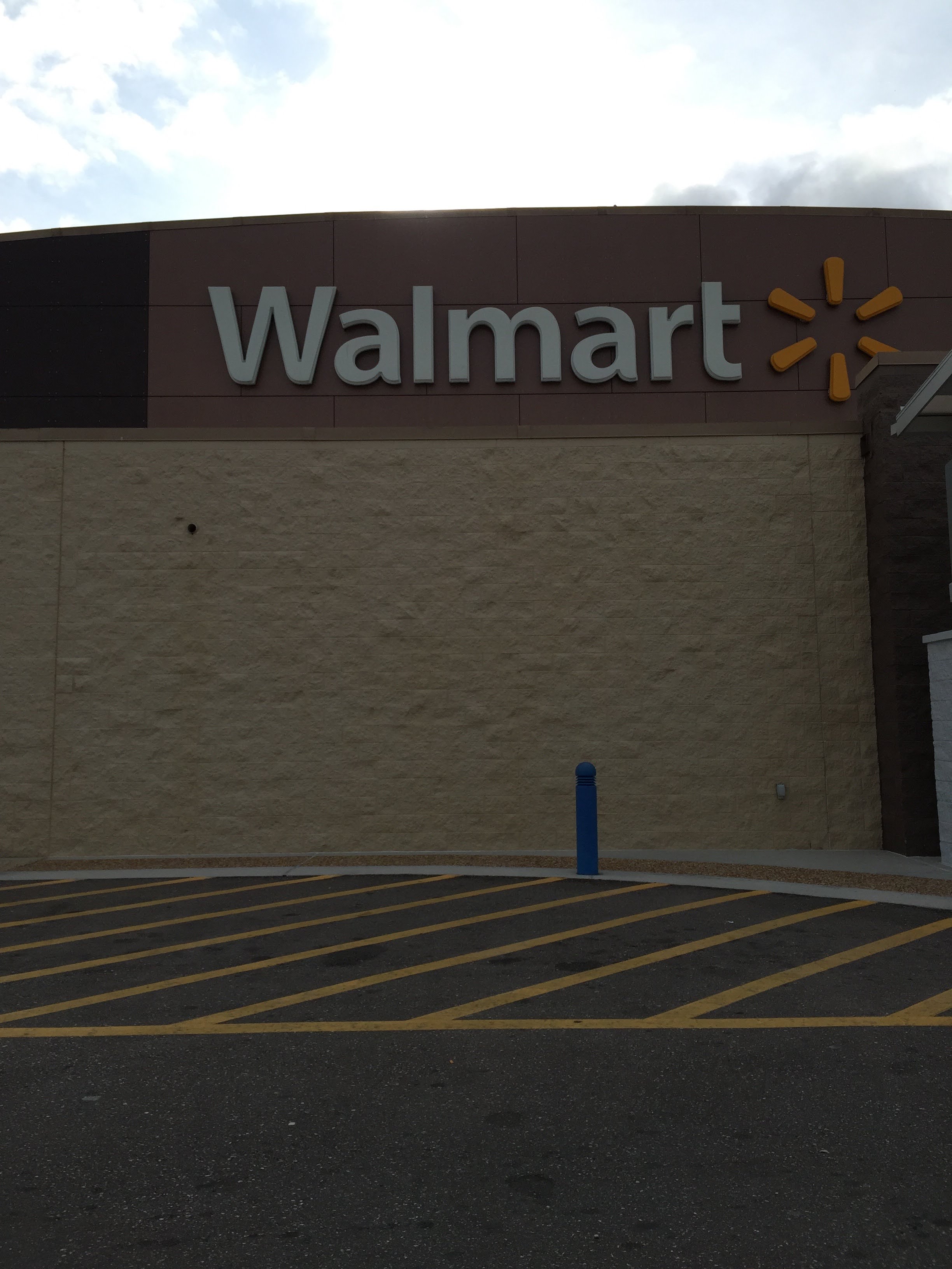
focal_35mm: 29
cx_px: 476
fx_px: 1063
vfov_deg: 61.7
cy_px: 634
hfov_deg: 48.2
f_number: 2.2
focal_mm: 4.15
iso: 32
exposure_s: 1/3597
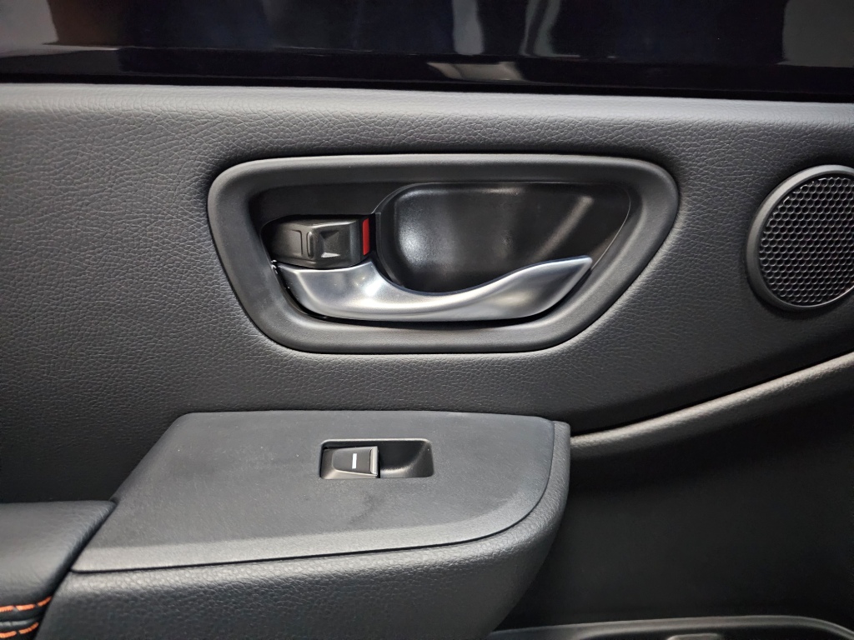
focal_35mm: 23
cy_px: 320
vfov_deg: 58.9
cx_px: 427
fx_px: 567
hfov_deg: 73.9
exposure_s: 1/60
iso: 2500
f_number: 1.7
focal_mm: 6.3
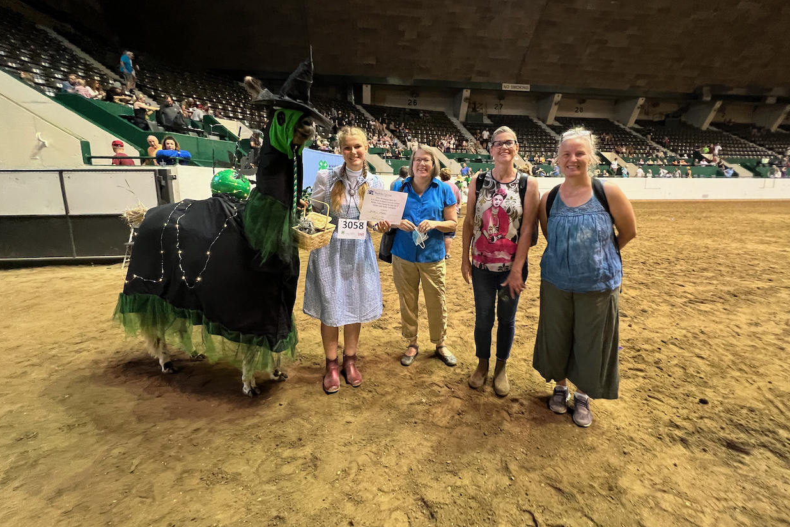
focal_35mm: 14
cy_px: 235
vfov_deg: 80.9
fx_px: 307
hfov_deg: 104.2
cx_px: 406
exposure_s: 1/60
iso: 500
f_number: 1.8
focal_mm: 1.57
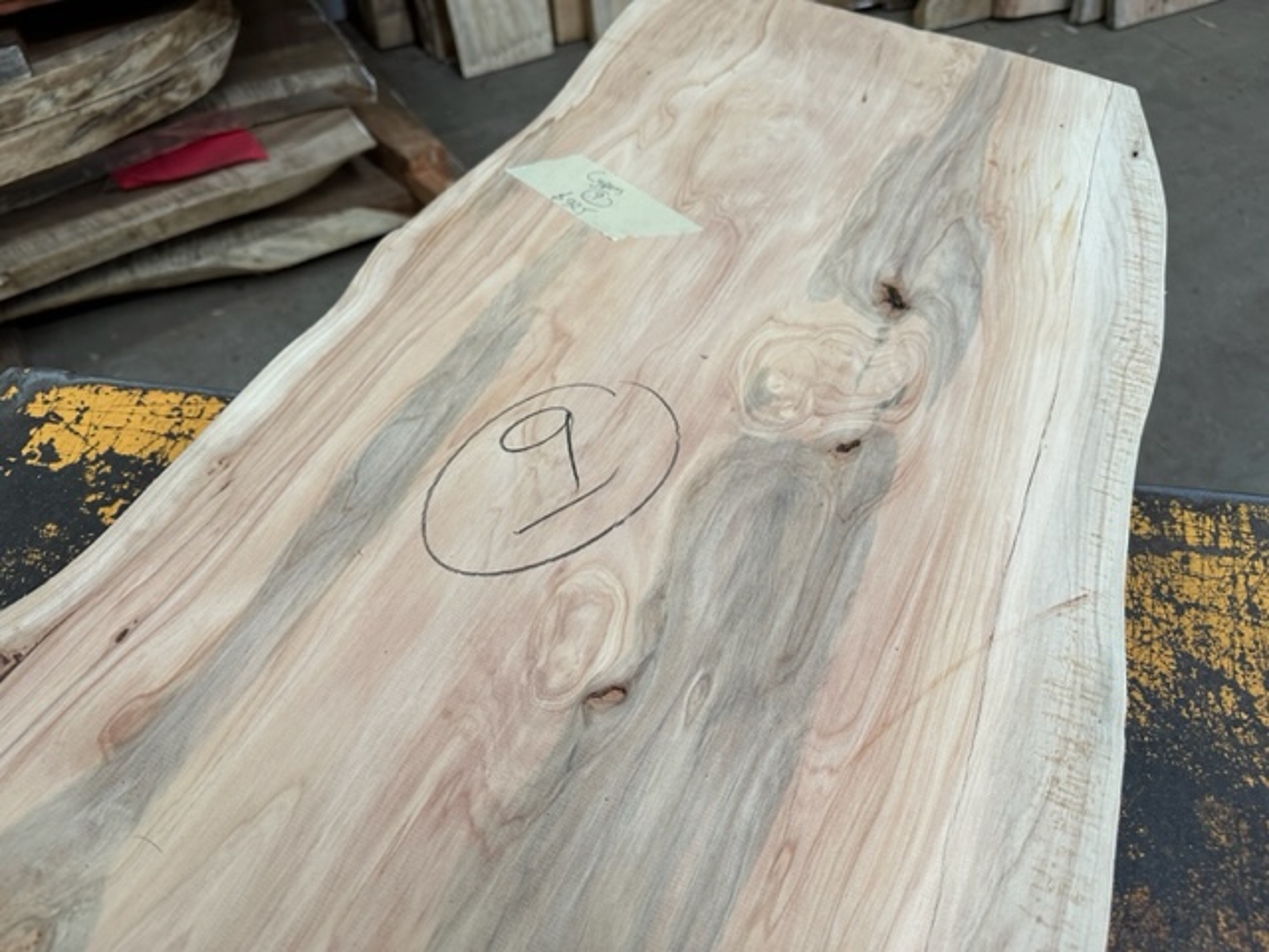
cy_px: 476
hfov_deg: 71.6
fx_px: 880
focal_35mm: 24
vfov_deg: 56.8
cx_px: 634
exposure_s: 1/120
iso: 200
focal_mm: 6.86
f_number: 1.78
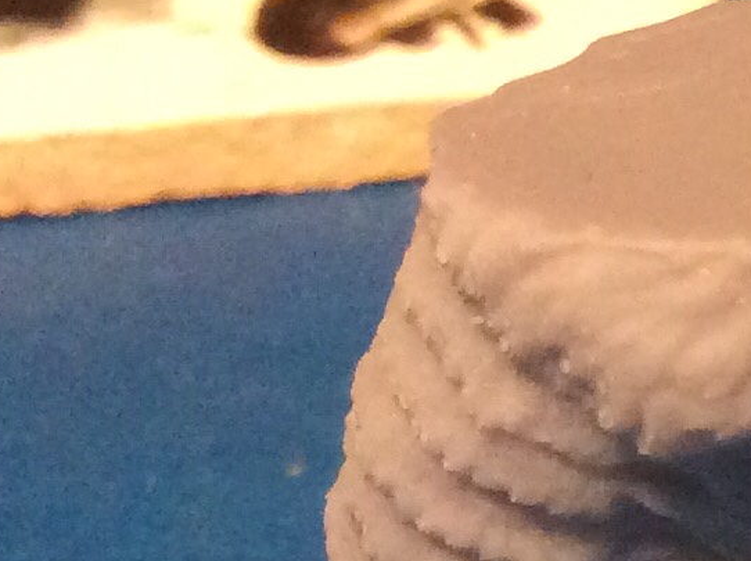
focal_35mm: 153
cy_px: 507
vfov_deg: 9.6
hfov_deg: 11.4
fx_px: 3315
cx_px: 1599
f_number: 2.4
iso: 320
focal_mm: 3.3
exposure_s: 1/17
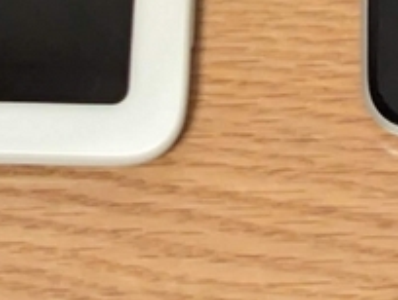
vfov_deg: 5.1
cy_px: -444
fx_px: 3250
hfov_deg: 7.0
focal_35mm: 282
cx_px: 302
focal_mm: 6.81
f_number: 1.85
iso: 456
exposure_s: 1/33.3
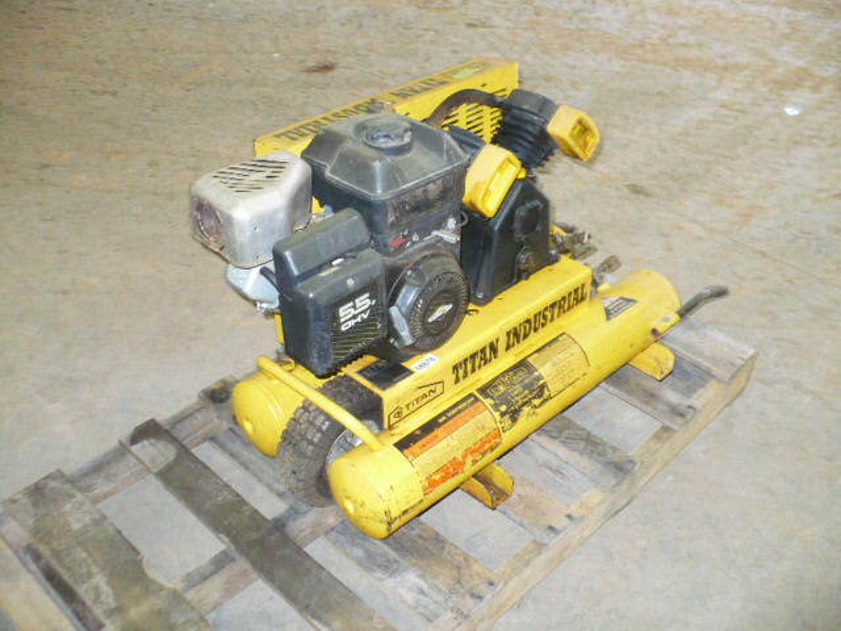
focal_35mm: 37
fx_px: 899
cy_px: 316
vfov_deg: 38.7
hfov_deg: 50.1
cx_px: 420
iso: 400
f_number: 2.8
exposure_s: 1/30
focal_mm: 6.1
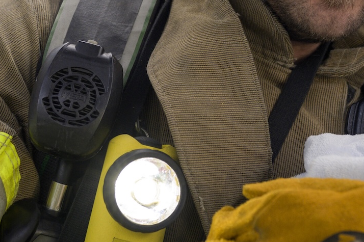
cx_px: 210
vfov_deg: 9.6
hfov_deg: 14.7
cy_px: -62
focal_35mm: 140
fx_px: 1415
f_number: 4.5
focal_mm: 50
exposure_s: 1/1600
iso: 800
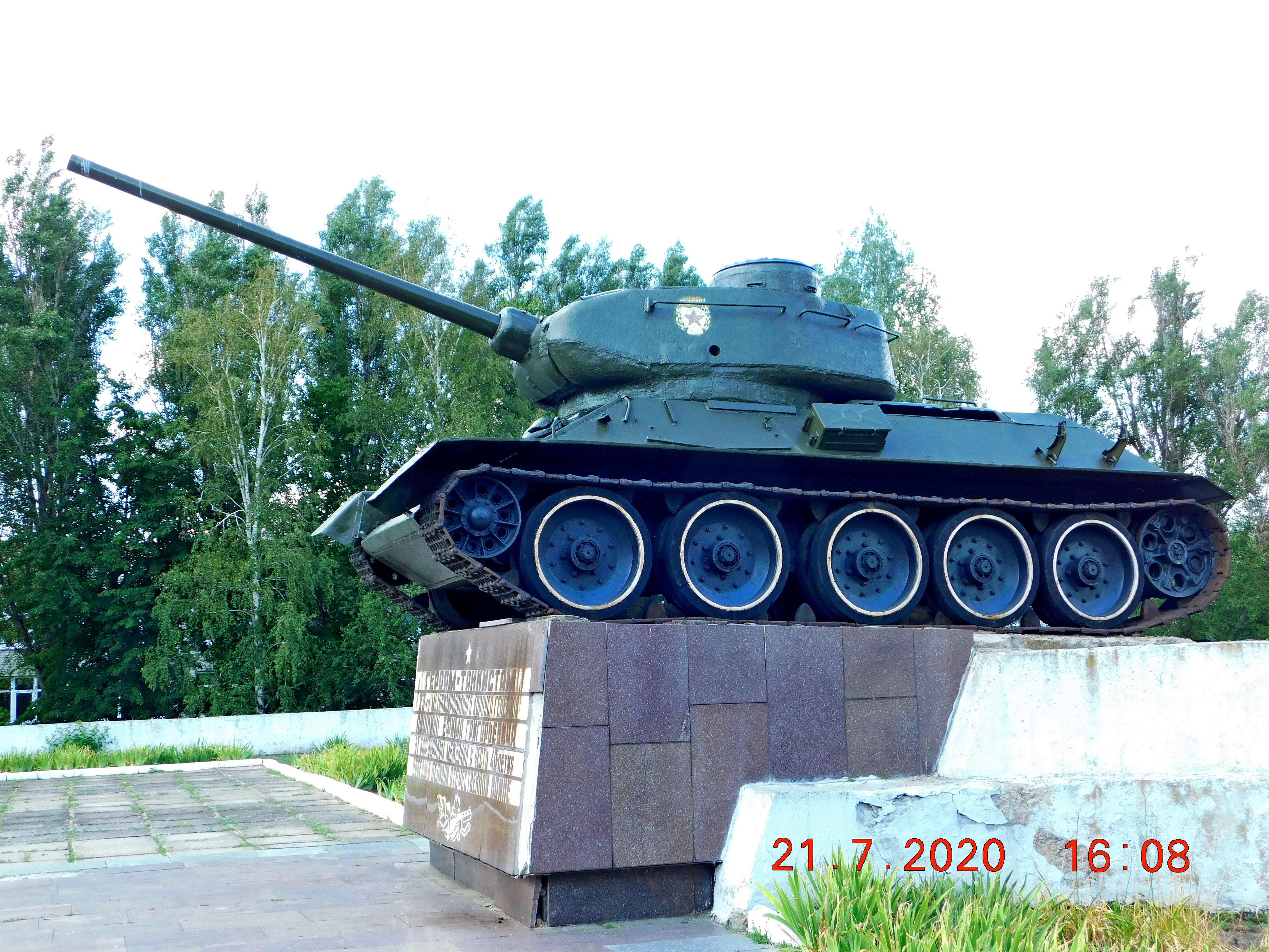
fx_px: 1466
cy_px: 476
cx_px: 634
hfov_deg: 46.8
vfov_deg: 36.0
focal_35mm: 40
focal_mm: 7.1
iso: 125
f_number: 3.6
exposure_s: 1/125
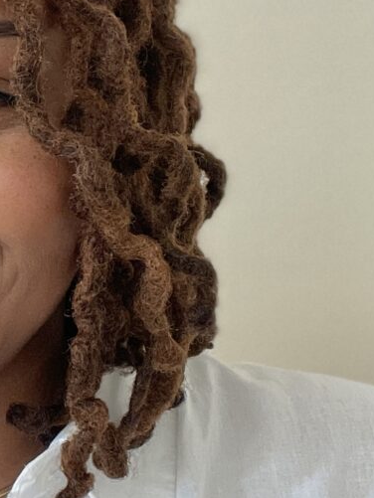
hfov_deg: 15.4
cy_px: 207
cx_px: -98
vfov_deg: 21.3
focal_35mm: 92
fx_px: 1325
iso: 400
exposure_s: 1/57
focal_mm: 2.71
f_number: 2.2
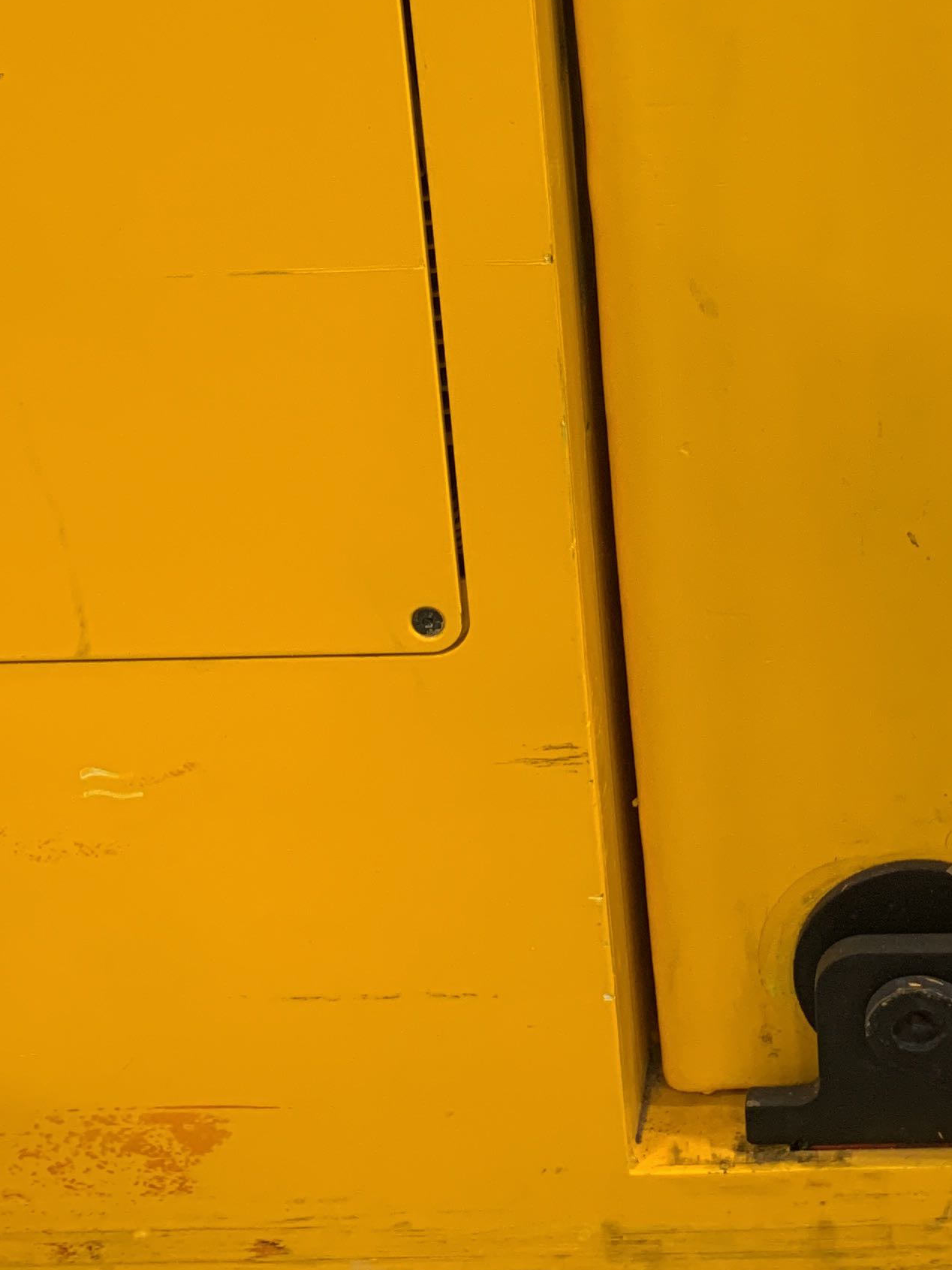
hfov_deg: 22.8
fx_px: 2274
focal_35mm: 62
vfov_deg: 29.0
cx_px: 929
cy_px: -23
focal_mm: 4.25
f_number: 1.8
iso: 125
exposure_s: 1/60
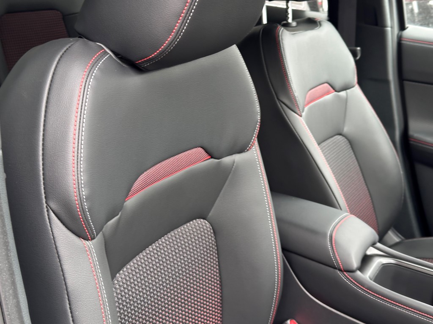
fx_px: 600
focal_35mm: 48
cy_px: 162
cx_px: 216
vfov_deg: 30.3
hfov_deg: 39.7
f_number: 1.78
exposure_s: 1/81
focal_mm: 6.86
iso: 80
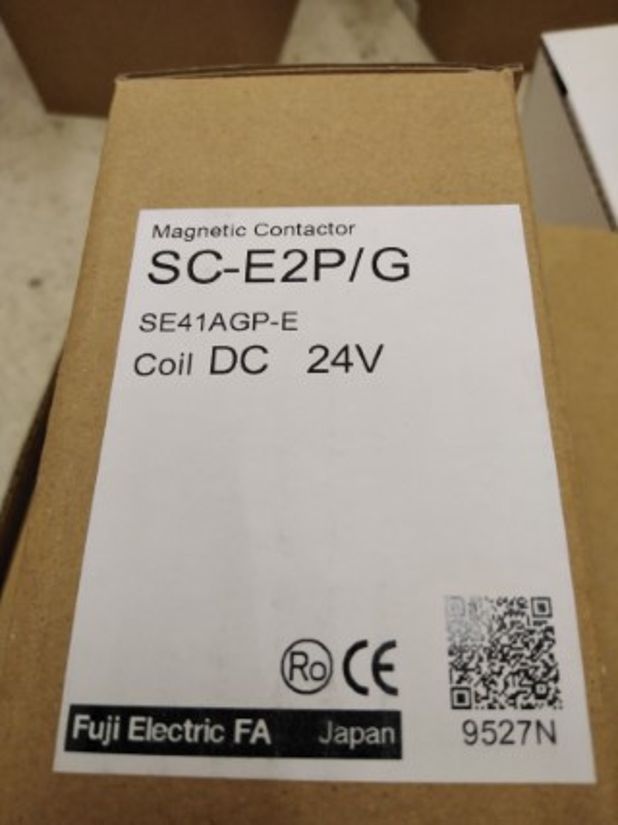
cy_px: 412
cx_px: 309
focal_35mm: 26
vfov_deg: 67.3
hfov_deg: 53.0
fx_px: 619
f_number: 1.8
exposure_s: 1/30
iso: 239
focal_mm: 3.59
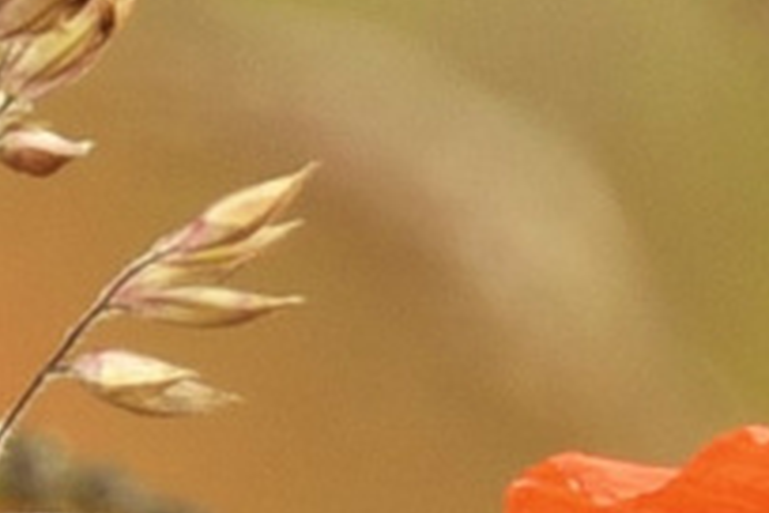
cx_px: 2073
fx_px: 50771
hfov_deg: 0.9
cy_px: 468
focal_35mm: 2377
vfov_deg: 0.6
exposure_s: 1/500
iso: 200
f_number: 5.6
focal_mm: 300
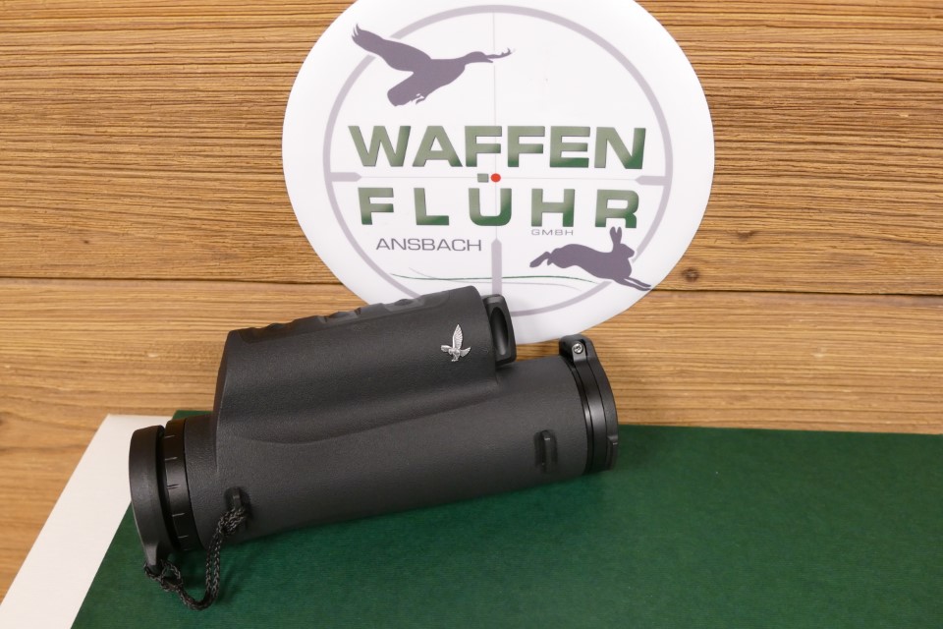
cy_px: 314
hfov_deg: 55.8
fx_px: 891
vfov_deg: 38.9
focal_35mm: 34
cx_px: 472
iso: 800
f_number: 3.1
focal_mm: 12.38
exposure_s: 1/80
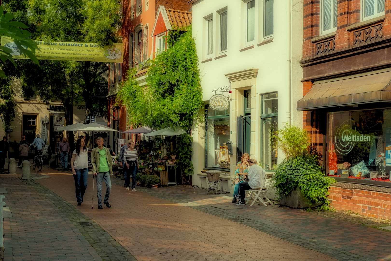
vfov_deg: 25.5
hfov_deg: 37.5
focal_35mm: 53
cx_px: 196
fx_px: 576
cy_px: 130
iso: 320
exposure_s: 1/340
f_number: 7.1
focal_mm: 35
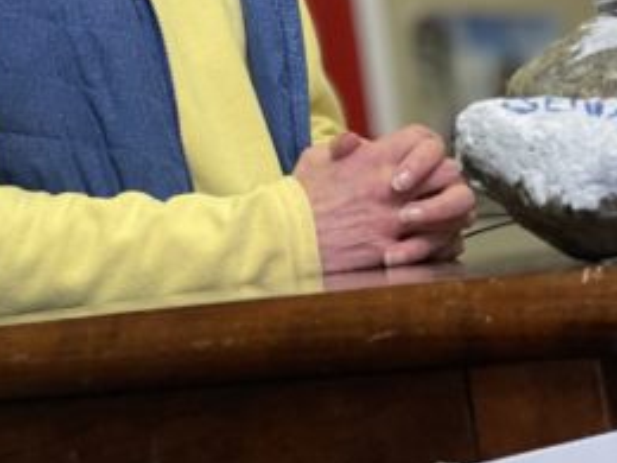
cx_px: 138
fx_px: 2317
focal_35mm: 130
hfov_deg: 15.1
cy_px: -85
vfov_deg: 11.2
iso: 125
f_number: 2
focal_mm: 6
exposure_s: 1/120
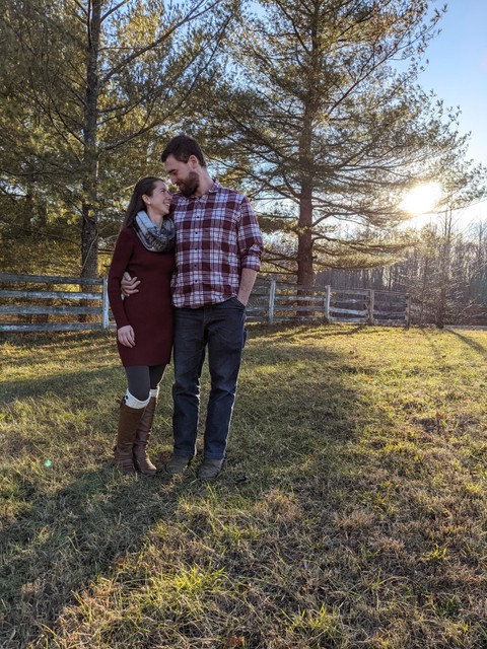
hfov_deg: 51.4
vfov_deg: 65.3
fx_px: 506
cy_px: 324
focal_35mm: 27
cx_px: 244
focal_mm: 4.38
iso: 54
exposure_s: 1/1565
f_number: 1.73
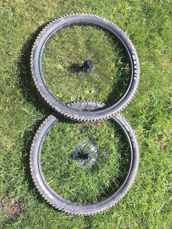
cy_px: 114
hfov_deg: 48.2
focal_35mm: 29
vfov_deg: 61.7
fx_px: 192
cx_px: 86
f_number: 2.2
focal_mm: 4.15
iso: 25
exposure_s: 1/541
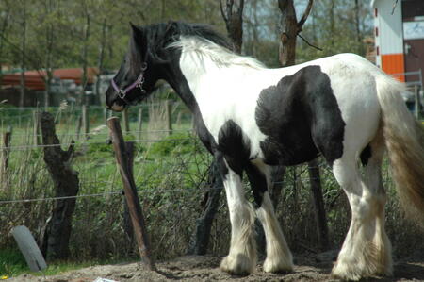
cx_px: 212
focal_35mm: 225
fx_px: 2647
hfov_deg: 9.2
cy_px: 141
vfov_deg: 6.1
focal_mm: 150
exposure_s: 1/640
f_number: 5.6
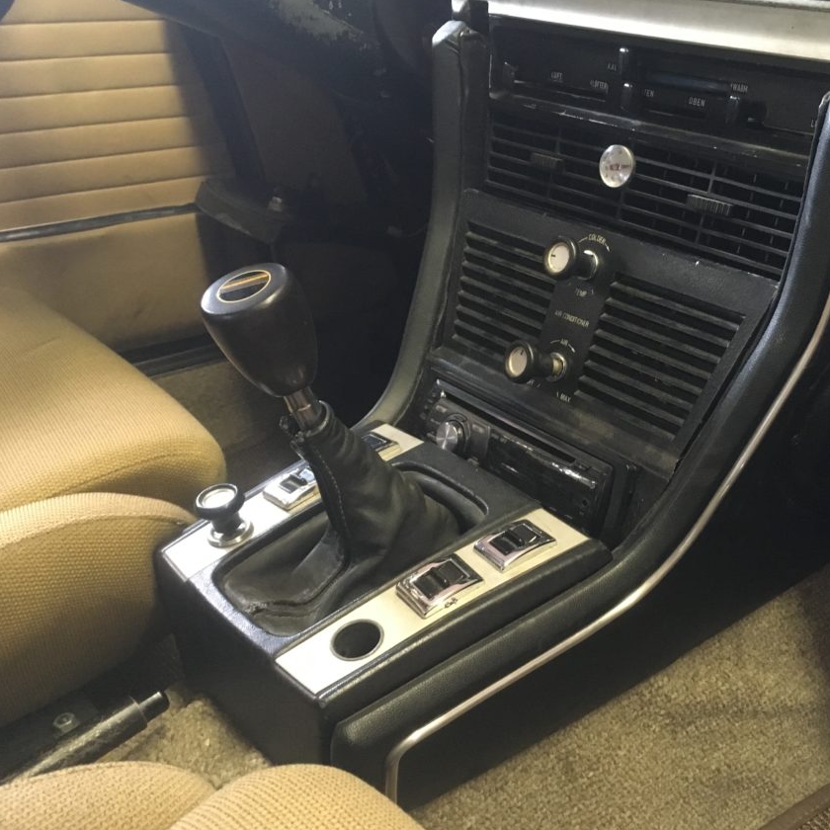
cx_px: 564
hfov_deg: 46.4
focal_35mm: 35
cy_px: 410
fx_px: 949
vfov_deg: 47.2
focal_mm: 4.15
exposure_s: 1/15
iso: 250
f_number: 2.2
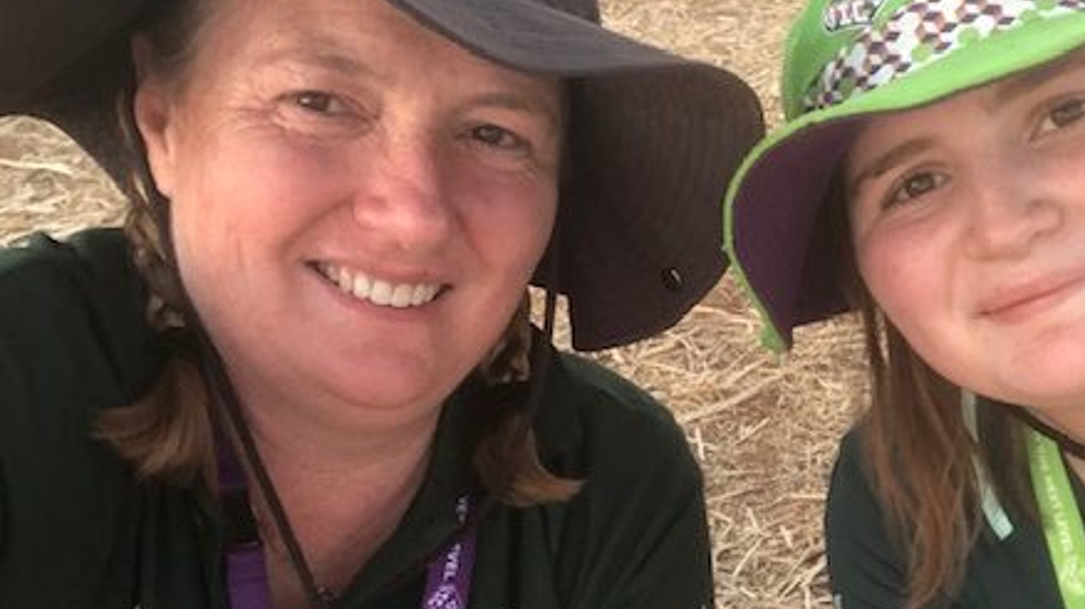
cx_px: 713
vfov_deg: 23.4
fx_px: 1467
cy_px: 368
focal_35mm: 51
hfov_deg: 40.2
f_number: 2.2
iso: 100
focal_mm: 2.87
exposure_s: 1/99
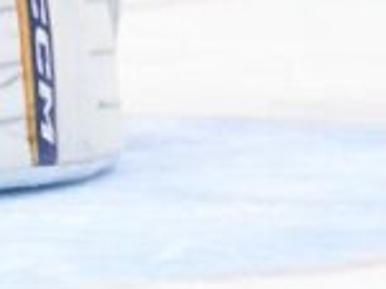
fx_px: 8980
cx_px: -125
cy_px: -350
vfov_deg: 1.8
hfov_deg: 2.5
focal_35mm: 806
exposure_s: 1/2000
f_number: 3.2
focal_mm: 165
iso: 3200
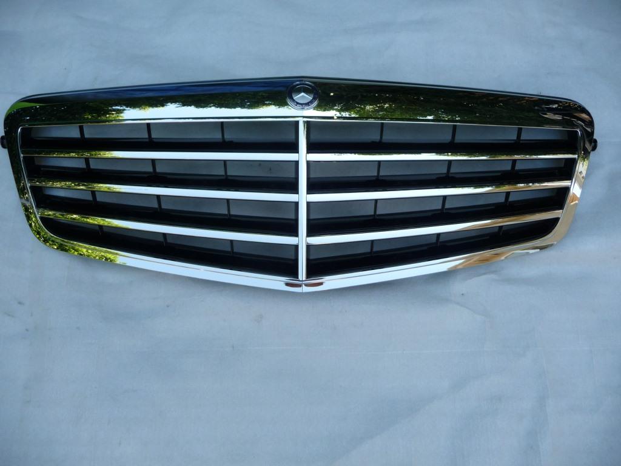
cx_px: 310
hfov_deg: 63.4
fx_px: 502
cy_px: 233
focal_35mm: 28
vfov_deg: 49.7
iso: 100
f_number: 3.3
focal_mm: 4.7
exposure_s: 1/200
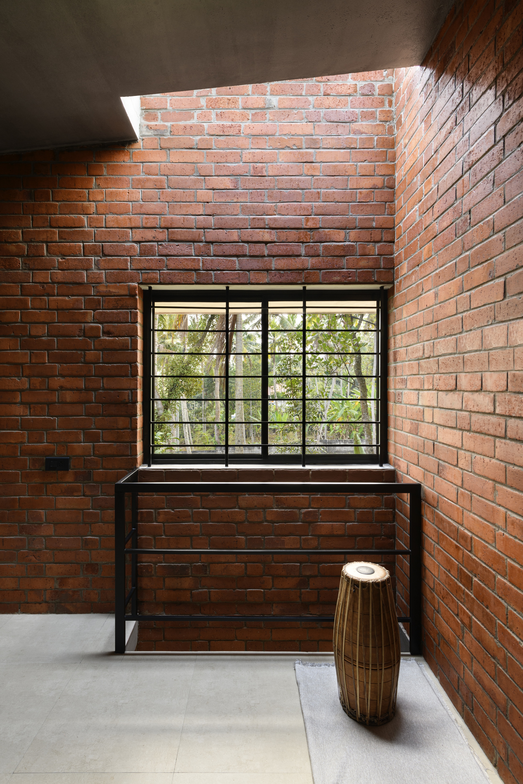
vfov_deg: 90.0
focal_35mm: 18
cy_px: 392
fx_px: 392
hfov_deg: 67.4
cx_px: 262
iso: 200
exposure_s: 2
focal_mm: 18
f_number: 11
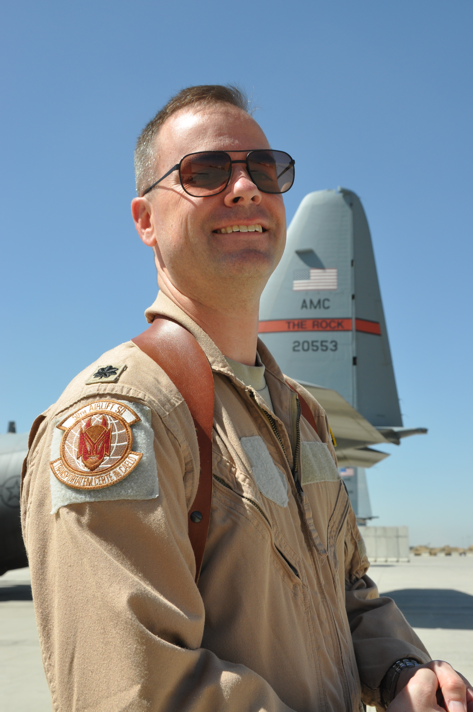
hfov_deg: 34.1
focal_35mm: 39
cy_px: 356
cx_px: 236
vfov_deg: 49.6
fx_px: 771
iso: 200
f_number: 9
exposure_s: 1/320
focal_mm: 26
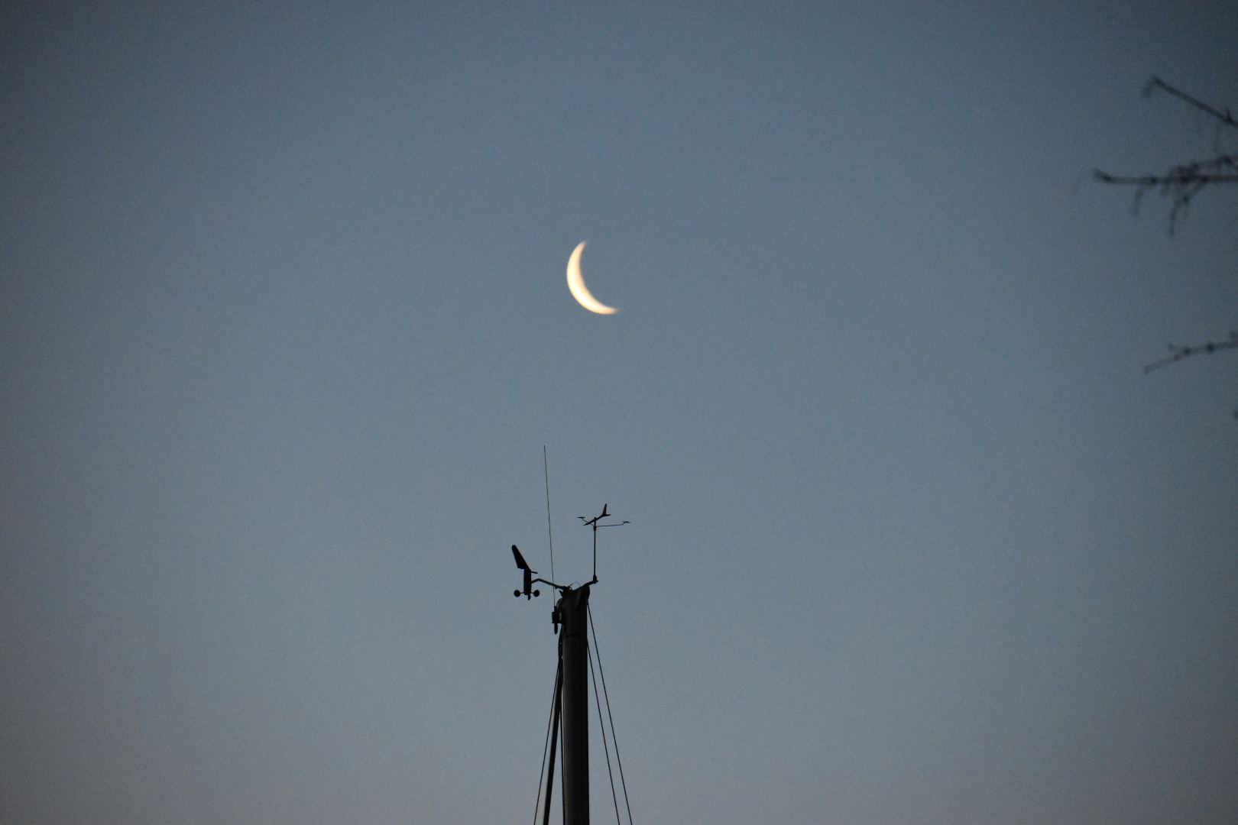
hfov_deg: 8.3
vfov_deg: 5.6
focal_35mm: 248
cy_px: 412
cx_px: 619
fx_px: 8511
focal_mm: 165
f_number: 5
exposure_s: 1/500
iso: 5600
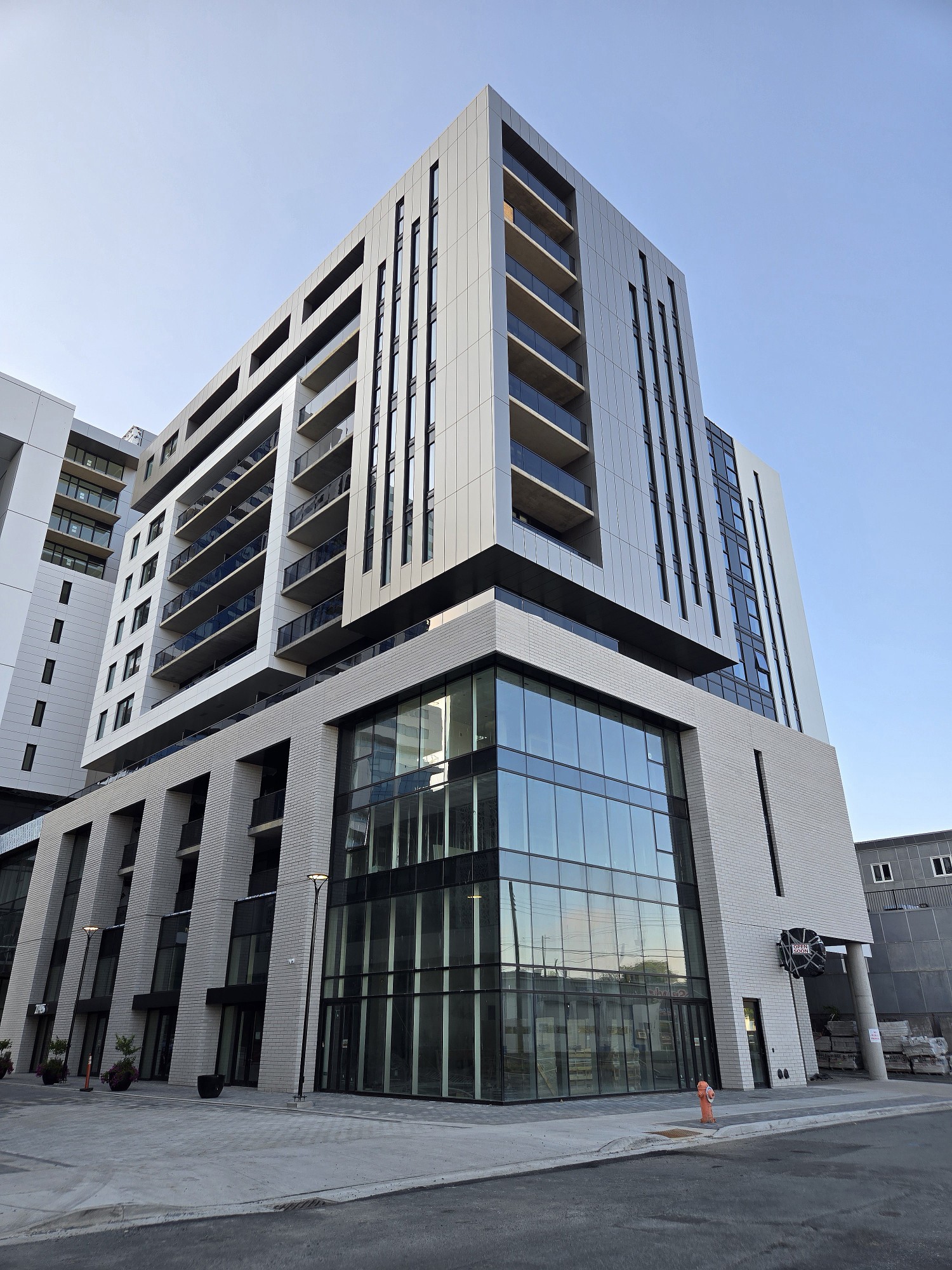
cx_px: 476
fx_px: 843
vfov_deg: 73.9
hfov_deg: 58.9
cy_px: 635
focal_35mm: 23
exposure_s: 1/417
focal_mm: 5.4
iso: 25
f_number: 1.8
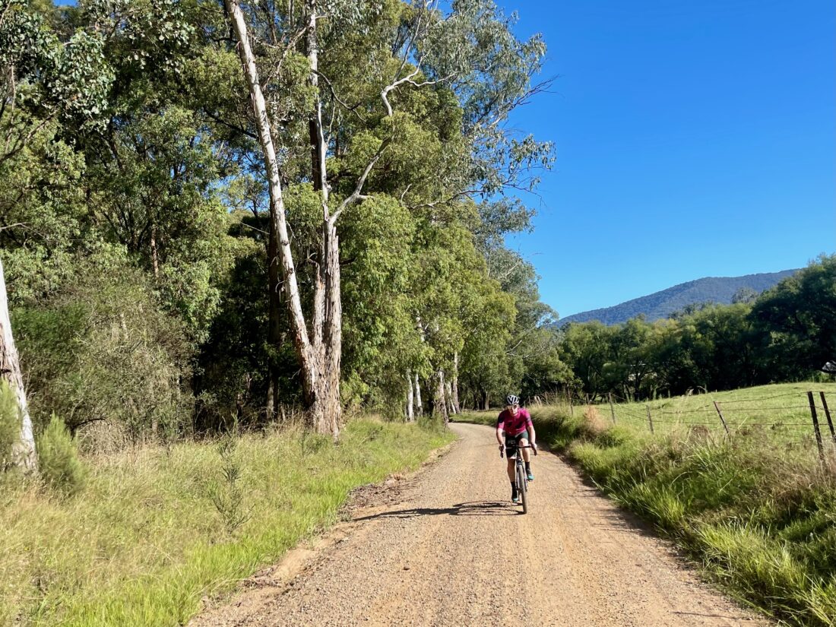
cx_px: 418
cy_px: 314
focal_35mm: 25
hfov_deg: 69.4
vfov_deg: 54.9
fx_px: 604
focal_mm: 5.1
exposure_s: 1/2203
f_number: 1.6
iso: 32
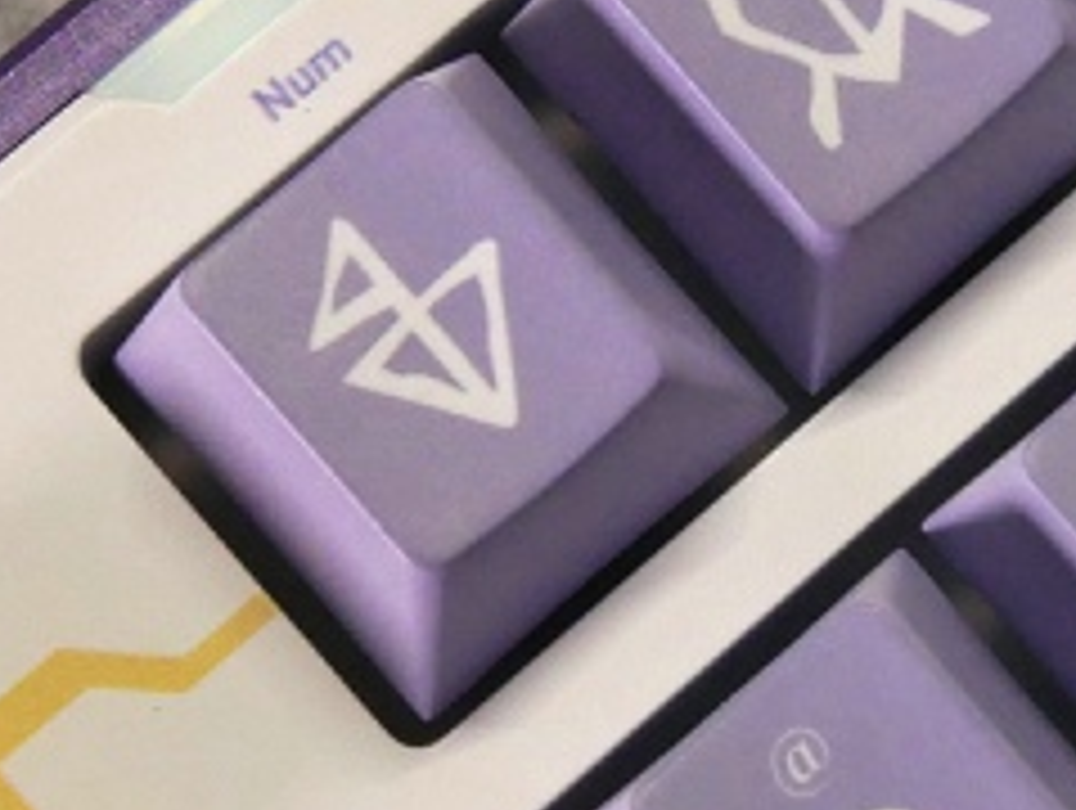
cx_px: 842
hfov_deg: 10.3
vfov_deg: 7.8
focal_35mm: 192
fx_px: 5977
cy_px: 468
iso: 1250
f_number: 7.1
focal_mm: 20
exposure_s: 1/125
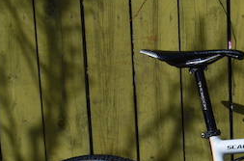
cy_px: 189
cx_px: 363
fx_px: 770
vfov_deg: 11.7
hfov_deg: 16.5
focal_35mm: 114
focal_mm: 24
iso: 100
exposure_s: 1/160
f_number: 11
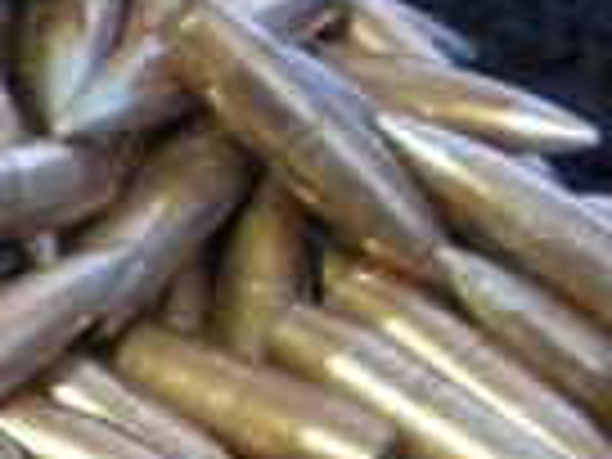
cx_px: -828
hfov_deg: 8.8
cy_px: 364
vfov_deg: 7.2
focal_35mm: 206
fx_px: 3642
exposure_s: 1/9.2
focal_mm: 5.7
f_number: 2.8
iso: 400
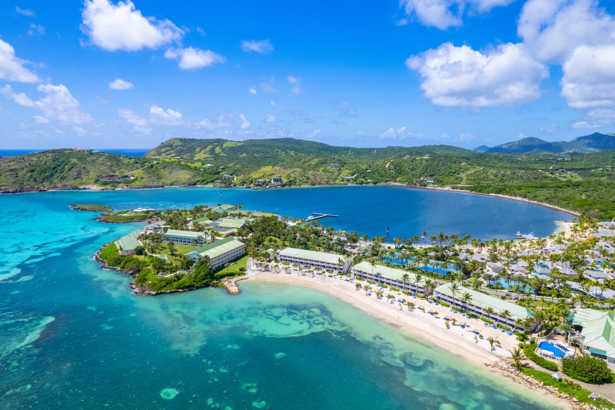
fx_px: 393
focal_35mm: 23
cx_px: 317
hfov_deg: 76.1
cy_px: 197
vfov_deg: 55.1
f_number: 2.8
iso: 100
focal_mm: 8.38
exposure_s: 1/2000
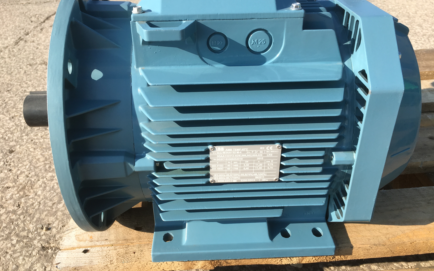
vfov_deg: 40.6
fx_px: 367
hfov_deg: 61.2
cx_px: 216
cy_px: 125
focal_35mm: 31
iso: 25
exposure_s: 1/836
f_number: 2.2
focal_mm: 4.15
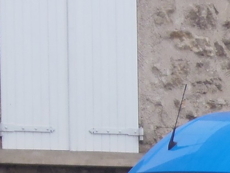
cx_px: 378
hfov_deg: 6.3
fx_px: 2046
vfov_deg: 4.8
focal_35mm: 308
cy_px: 325
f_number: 3.9
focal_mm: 10.4
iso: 64
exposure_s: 1/160
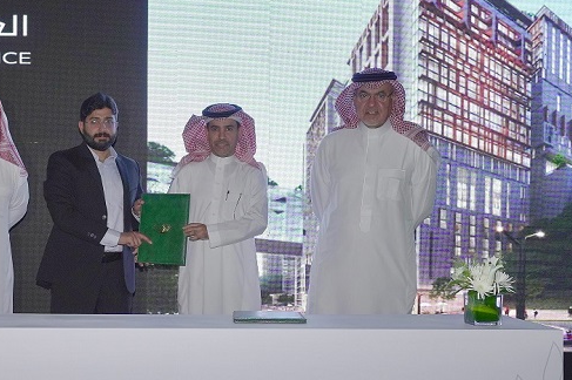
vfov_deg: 19.7
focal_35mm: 69
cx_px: 135
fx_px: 1096
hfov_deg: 28.8
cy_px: 233
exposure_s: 1/125
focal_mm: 28
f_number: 4
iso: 5000
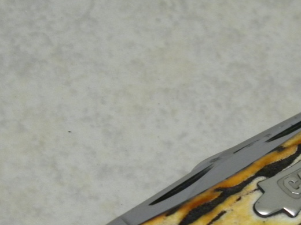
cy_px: 210
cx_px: 270
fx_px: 1756
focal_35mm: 202
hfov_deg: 9.7
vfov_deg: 7.3
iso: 400
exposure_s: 1/19
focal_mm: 19
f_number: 4.7
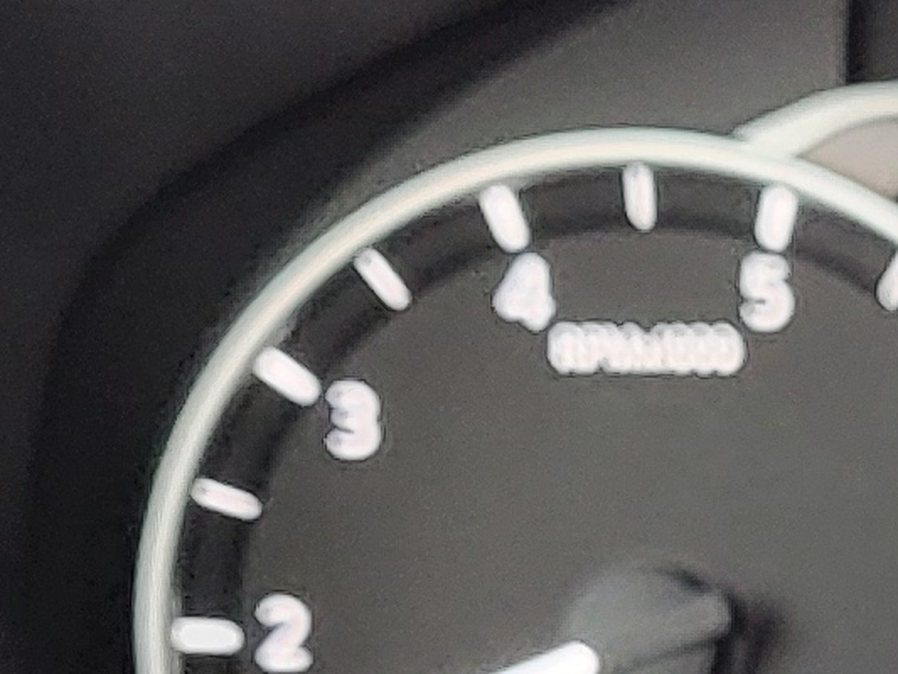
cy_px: 1469
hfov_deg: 9.7
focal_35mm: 195
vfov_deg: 7.3
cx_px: 1563
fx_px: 5060
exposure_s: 1/40
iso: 200
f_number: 1.8
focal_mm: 5.4
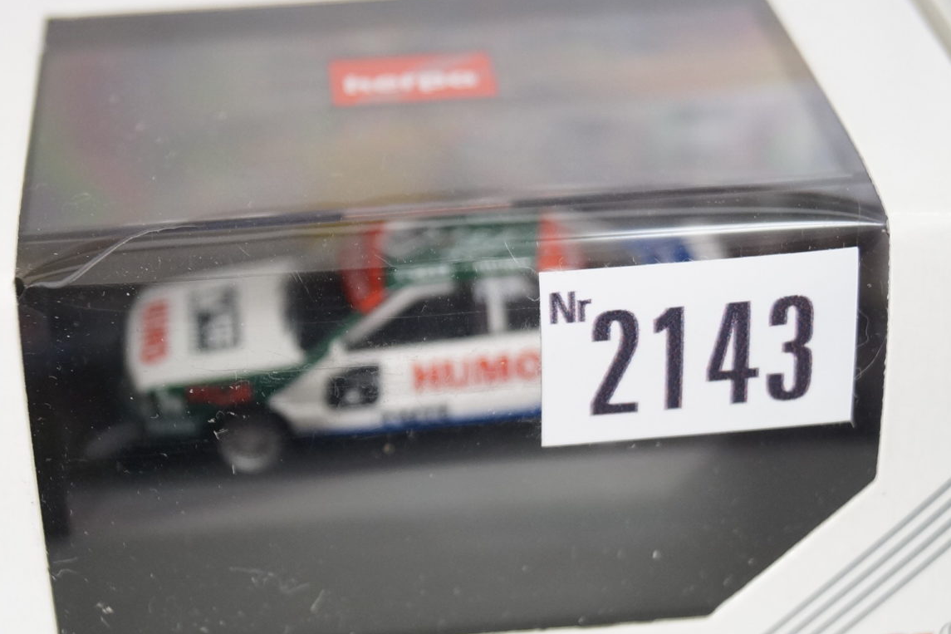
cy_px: 238
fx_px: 2480
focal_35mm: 94
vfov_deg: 14.5
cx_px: 349
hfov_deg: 21.7
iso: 800
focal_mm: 35
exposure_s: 1/160
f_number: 5
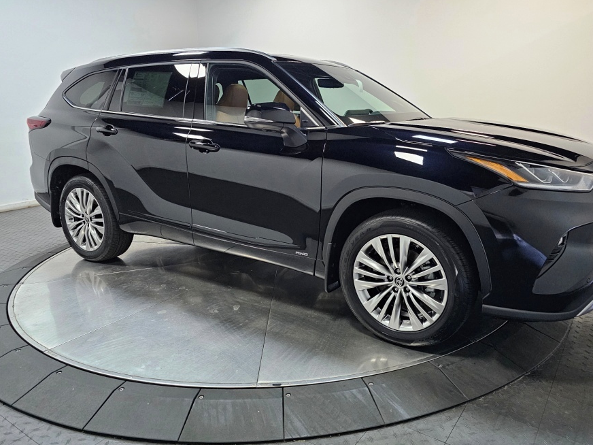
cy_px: 199
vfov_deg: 51.3
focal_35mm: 27
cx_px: 322
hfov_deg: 65.2
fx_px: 463
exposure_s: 1/120
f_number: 1.7
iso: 800
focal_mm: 6.3
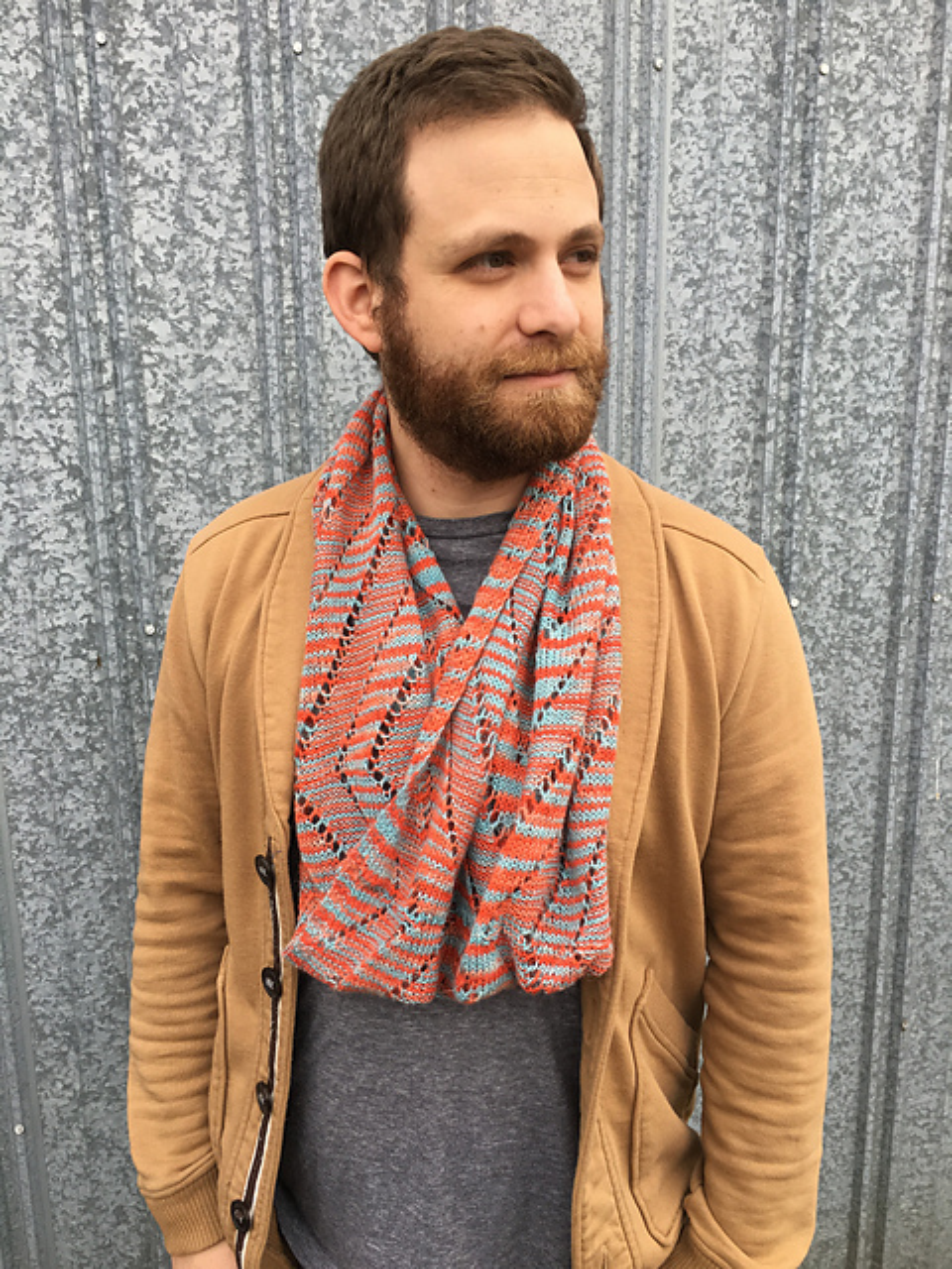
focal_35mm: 29
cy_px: 634
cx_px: 476
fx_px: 1063
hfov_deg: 48.2
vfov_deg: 61.7
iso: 40
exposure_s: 1/120
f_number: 2.2
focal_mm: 4.15
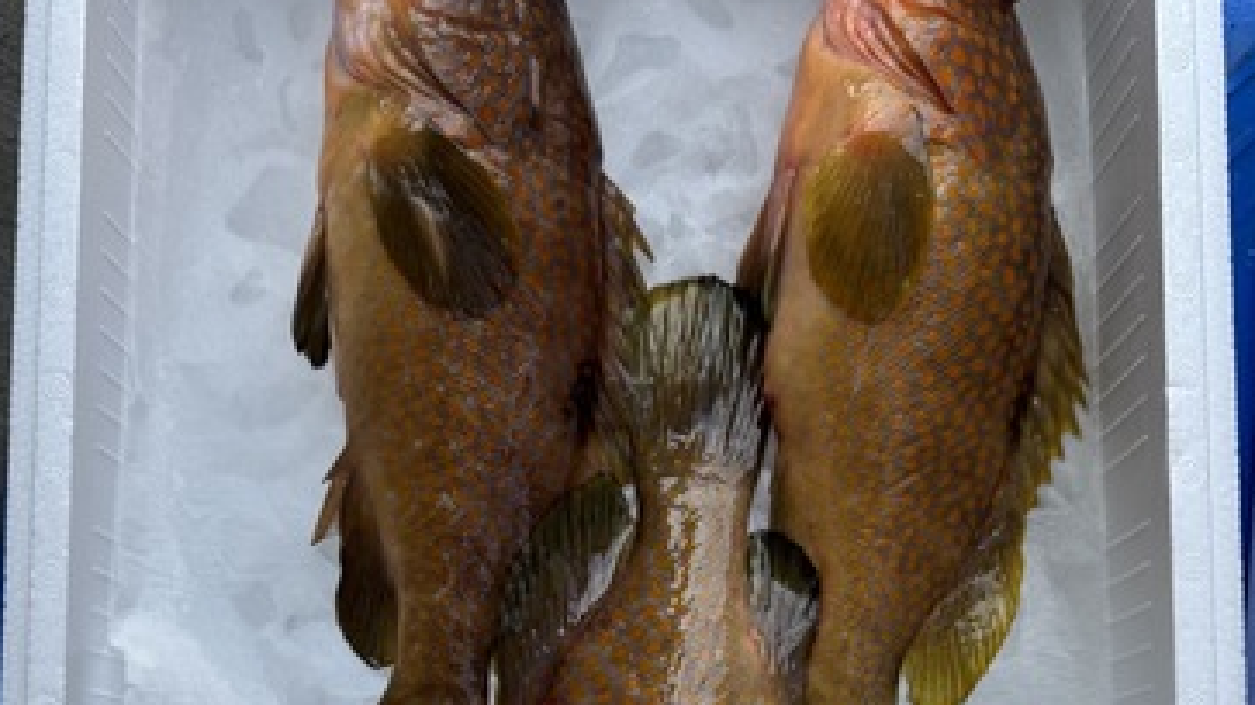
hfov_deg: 55.3
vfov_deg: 30.0
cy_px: 743
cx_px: 638
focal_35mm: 36
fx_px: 1198
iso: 80
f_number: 1.78
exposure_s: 1/1042
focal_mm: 6.76
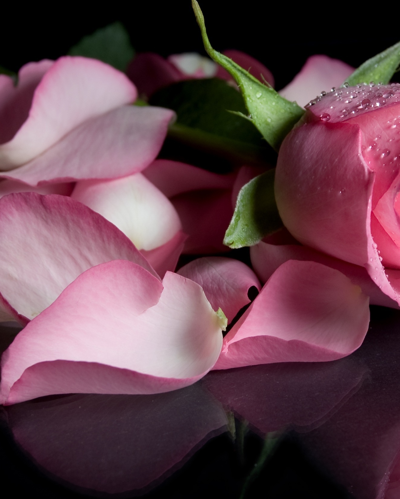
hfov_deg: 14.4
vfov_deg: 17.9
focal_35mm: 107
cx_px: 275
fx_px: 1583
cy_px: 275
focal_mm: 42
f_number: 8
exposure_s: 1/50
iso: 200
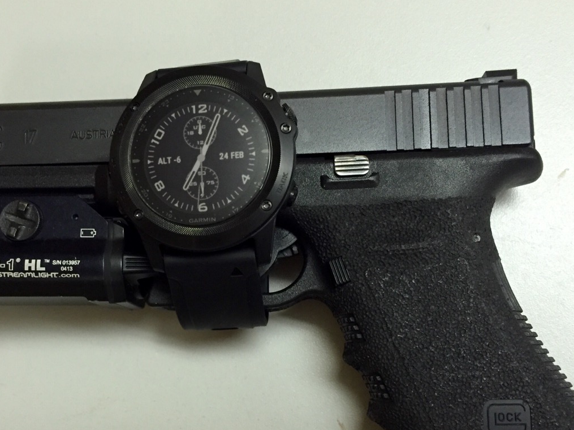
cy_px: 285
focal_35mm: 40
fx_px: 663
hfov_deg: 46.6
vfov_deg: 35.6
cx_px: 238
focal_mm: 4.15
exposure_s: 1/30
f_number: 2.2
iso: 160
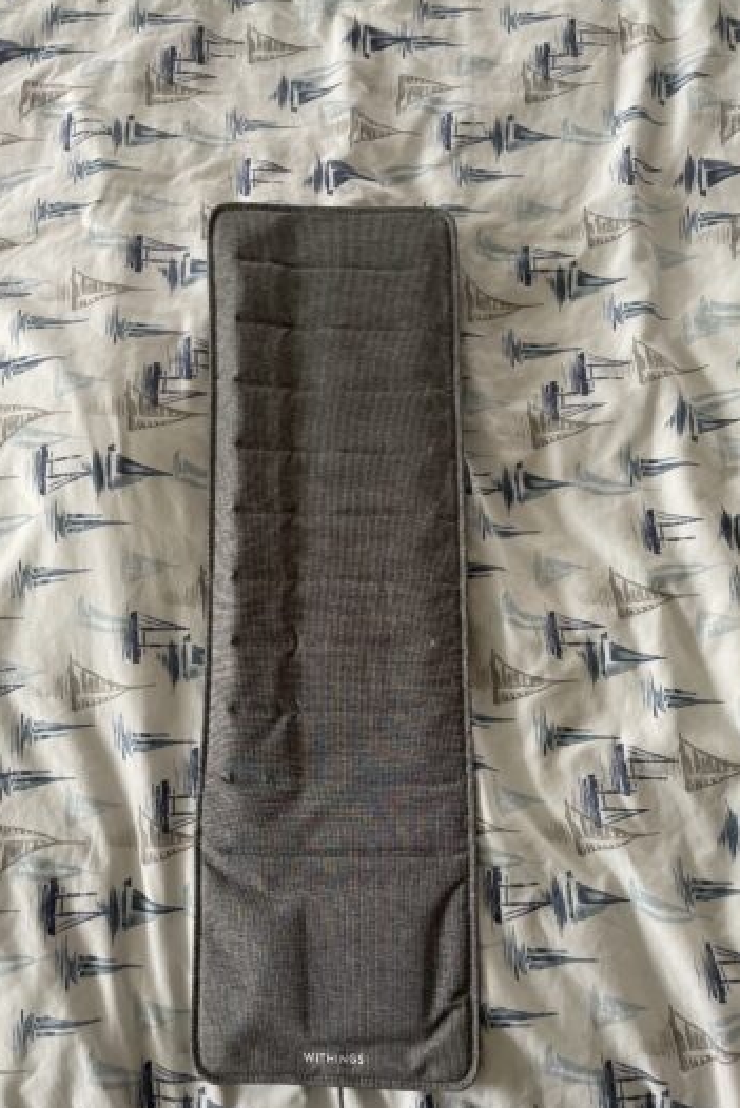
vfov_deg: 63.6
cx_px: 332
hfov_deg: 44.9
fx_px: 894
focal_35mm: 29
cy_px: 569
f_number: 1.6
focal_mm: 4.2
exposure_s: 1/60
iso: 160
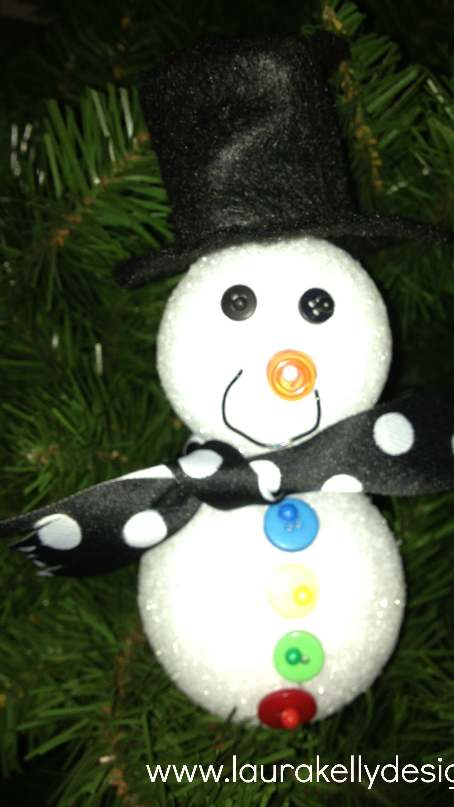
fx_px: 835
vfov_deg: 51.6
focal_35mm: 39
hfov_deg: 30.3
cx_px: 280
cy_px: 398
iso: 50
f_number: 2.4
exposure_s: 1/24
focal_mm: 4.28
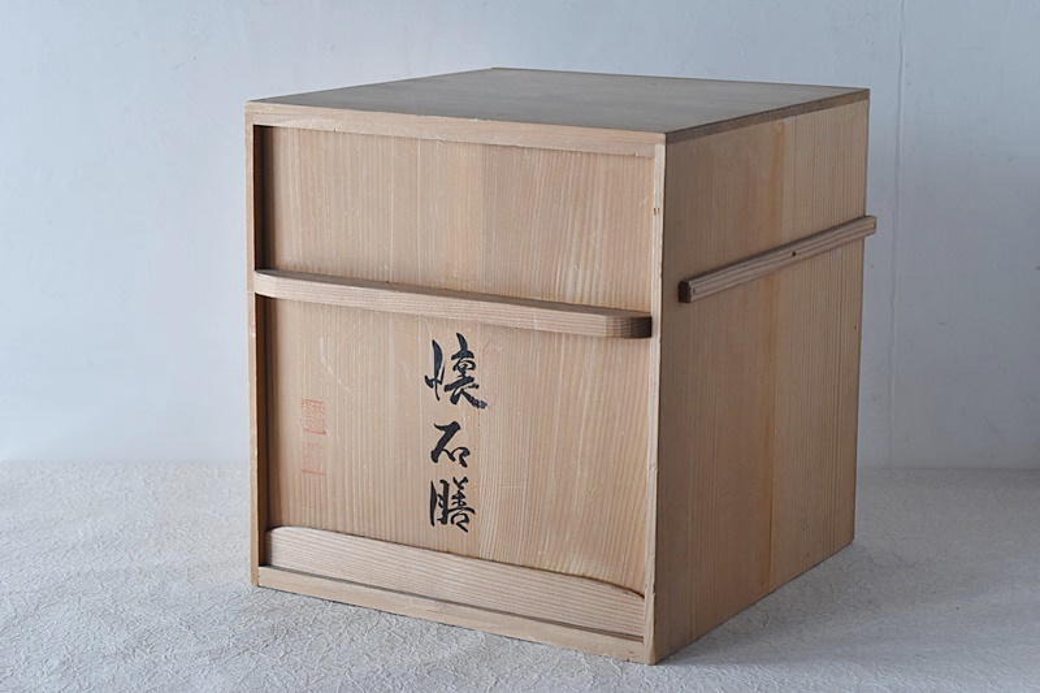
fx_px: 2383
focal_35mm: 82
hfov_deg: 24.6
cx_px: 520
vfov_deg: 16.5
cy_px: 346
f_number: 5.6
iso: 800
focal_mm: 55
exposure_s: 1/20
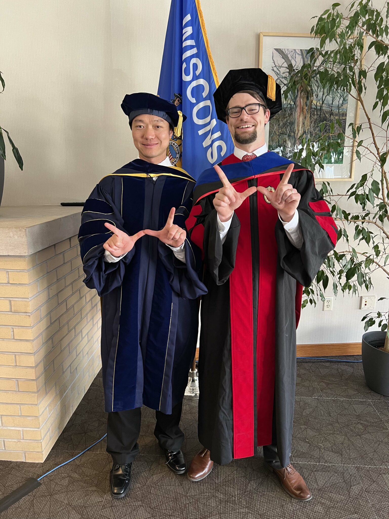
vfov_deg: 67.3
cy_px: 260
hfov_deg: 53.1
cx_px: 194
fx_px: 390
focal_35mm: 26
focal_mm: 5.7
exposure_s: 1/60
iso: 160
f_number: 1.5
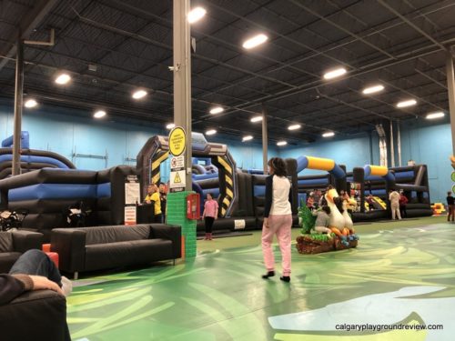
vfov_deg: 49.7
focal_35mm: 28
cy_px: 170
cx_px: 228
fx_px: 368
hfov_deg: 63.4
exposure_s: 1/15
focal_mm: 4
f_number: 1.8
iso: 50
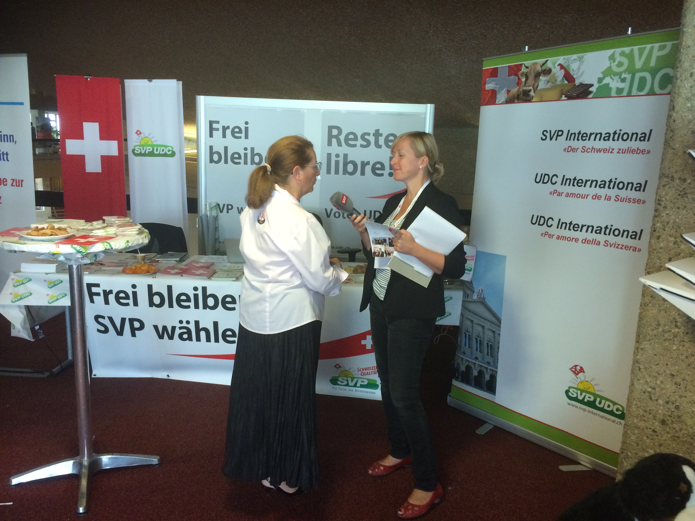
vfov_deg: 48.2
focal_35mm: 29
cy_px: 260
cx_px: 348
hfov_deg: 61.7
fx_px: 582
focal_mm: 4.15
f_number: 2.2
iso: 200
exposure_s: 1/30
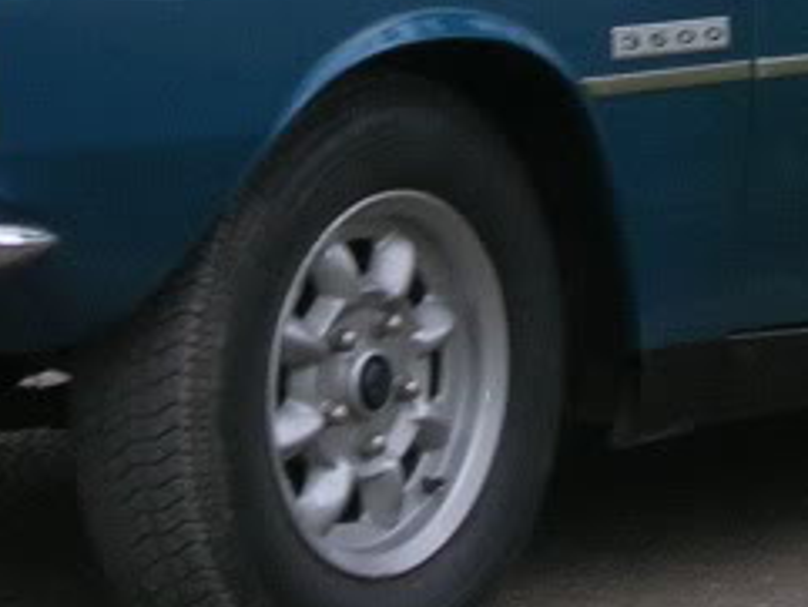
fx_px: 6259
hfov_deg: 7.4
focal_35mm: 268
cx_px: 399
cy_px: 0
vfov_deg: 5.5
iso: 56
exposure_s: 1/30
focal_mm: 10.4
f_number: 3.6
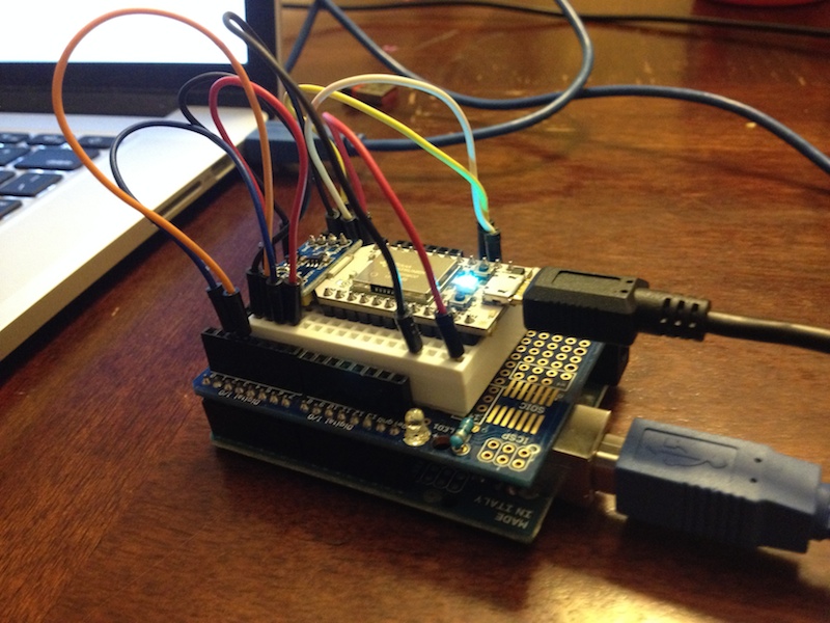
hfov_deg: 52.6
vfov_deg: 40.7
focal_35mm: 35
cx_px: 415
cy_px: 312
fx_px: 839
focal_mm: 4.28
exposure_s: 1/17
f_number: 2.4
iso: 400
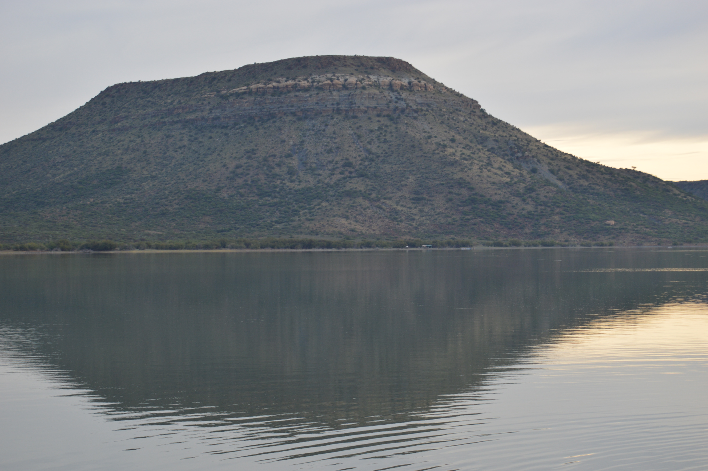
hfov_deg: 24.6
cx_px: 354
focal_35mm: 82
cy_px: 236
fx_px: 1621
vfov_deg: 16.5
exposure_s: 1/100
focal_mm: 55
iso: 200
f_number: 7.1
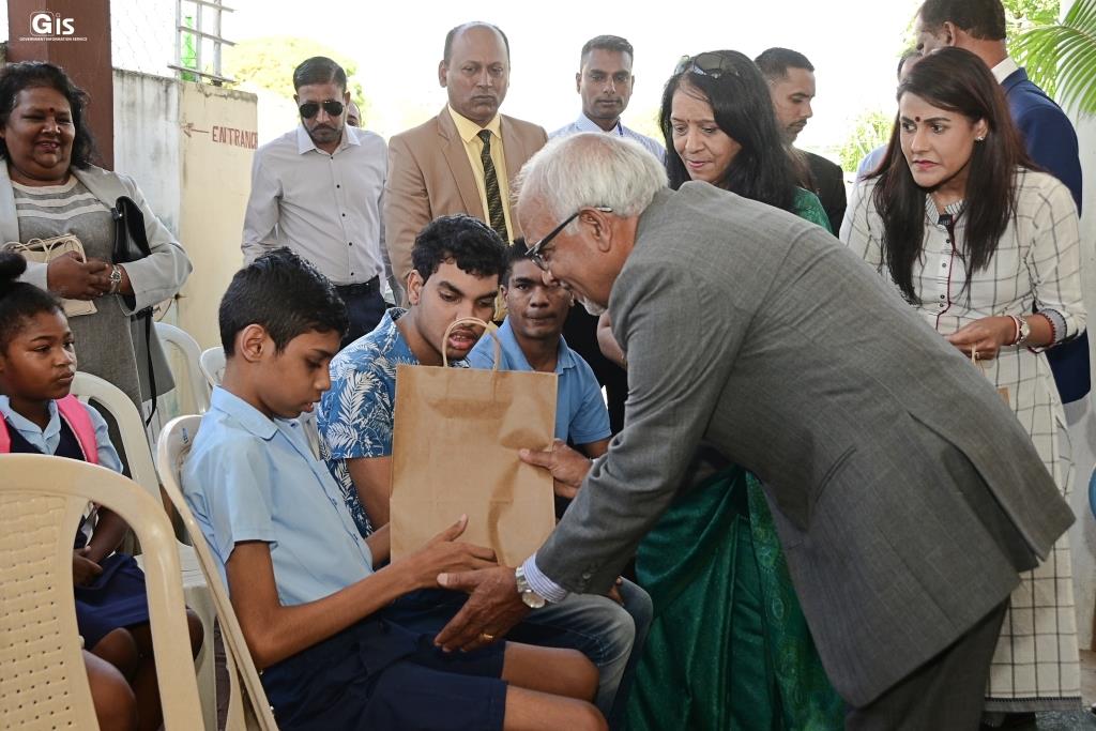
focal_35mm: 40
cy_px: 366
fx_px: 1218
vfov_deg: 33.4
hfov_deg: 48.5
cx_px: 548
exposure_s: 1/200
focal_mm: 27
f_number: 5.6
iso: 400
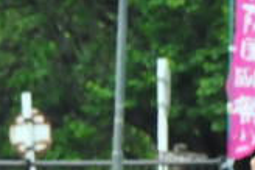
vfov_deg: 0.6
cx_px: -563
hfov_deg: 0.9
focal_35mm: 2197
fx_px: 15546
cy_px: 297
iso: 800
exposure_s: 1/500
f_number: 11
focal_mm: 200
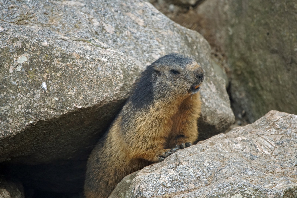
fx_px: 4949
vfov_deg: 2.3
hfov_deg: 3.4
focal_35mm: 600
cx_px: 148
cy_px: 99
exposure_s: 1/500
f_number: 5.6
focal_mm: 400
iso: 800
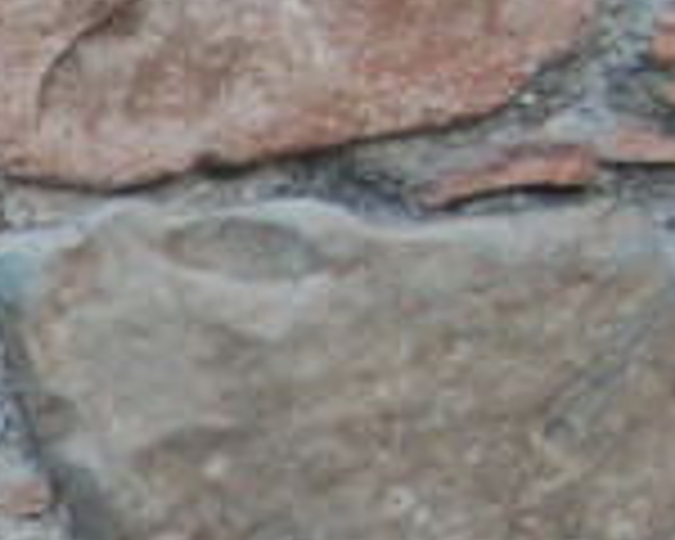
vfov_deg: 5.9
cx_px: -1922
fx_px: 5134
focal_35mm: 257
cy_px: 896
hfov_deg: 6.3
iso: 100
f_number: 3.8
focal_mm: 22
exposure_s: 1/80
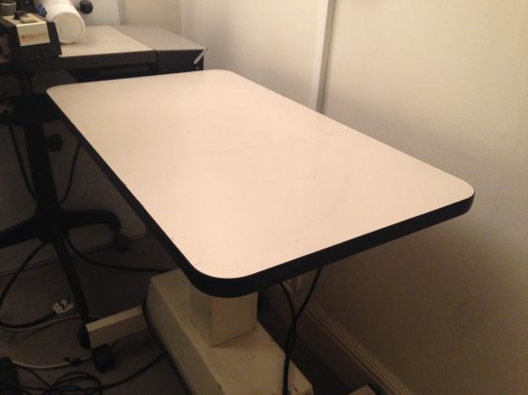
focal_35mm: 33
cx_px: 264
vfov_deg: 42.9
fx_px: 503
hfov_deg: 55.4
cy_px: 198
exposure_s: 1/20
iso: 200
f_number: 2.4
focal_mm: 4.12
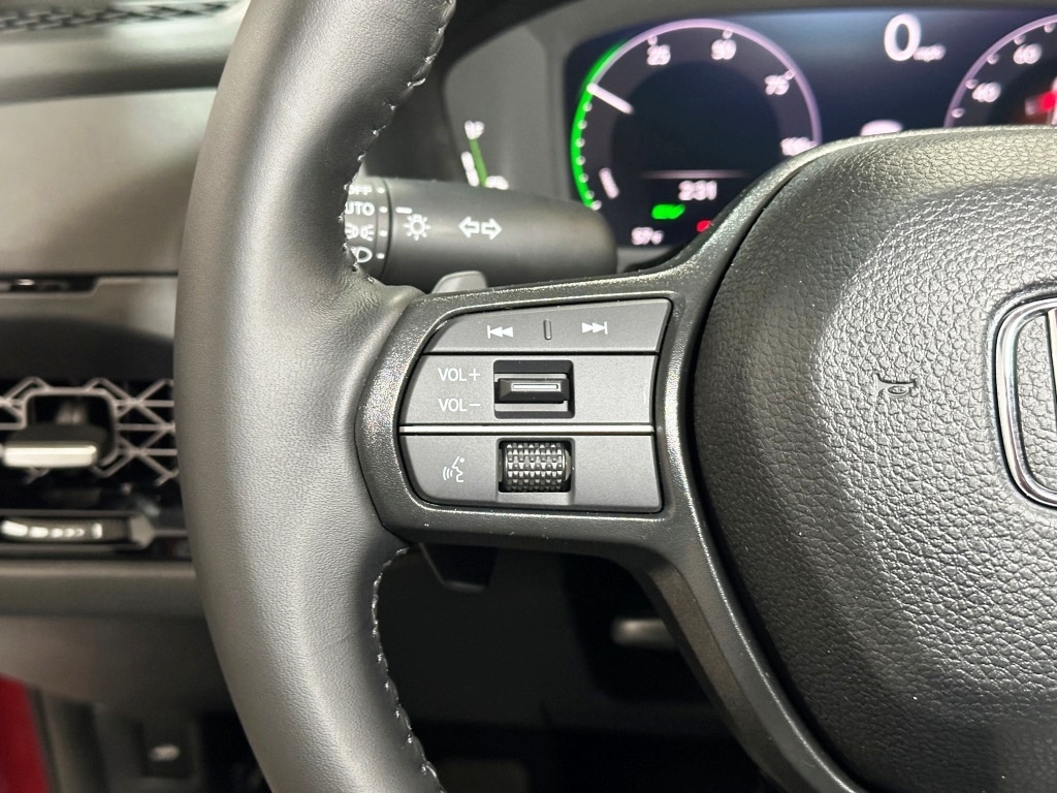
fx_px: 1466
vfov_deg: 30.3
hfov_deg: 39.7
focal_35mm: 48
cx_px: 528
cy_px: 396
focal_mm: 6.86
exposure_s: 1/30
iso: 500
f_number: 1.78
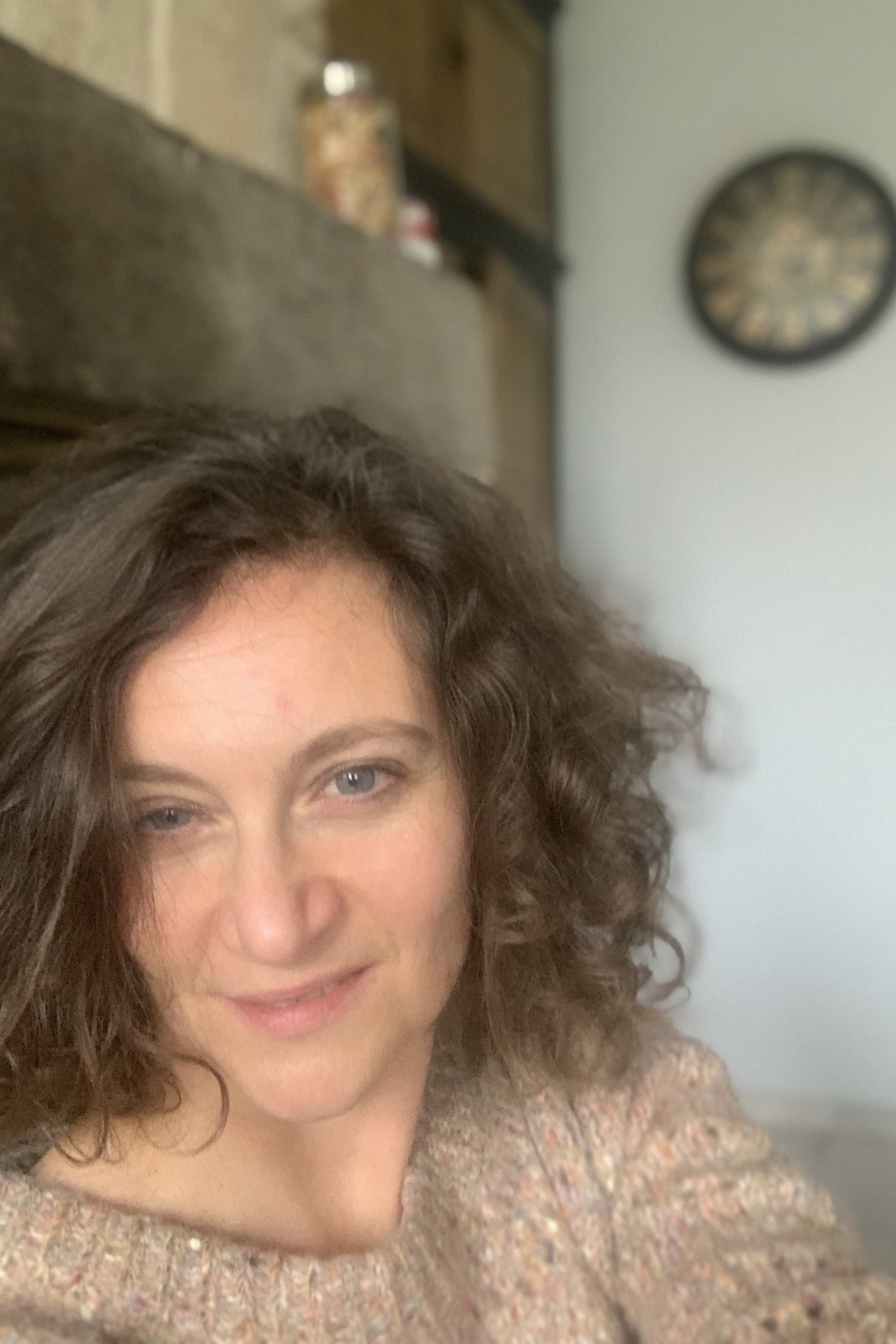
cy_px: 679
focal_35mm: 34
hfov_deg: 38.8
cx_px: 395
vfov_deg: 55.8
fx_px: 1269
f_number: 2.2
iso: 320
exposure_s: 1/52
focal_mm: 2.87
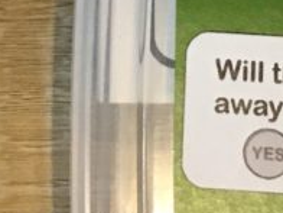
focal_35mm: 227
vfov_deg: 6.3
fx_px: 1856
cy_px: -287
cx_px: -6
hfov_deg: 8.7
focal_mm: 4.15
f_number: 2.2
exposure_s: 1/30
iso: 160
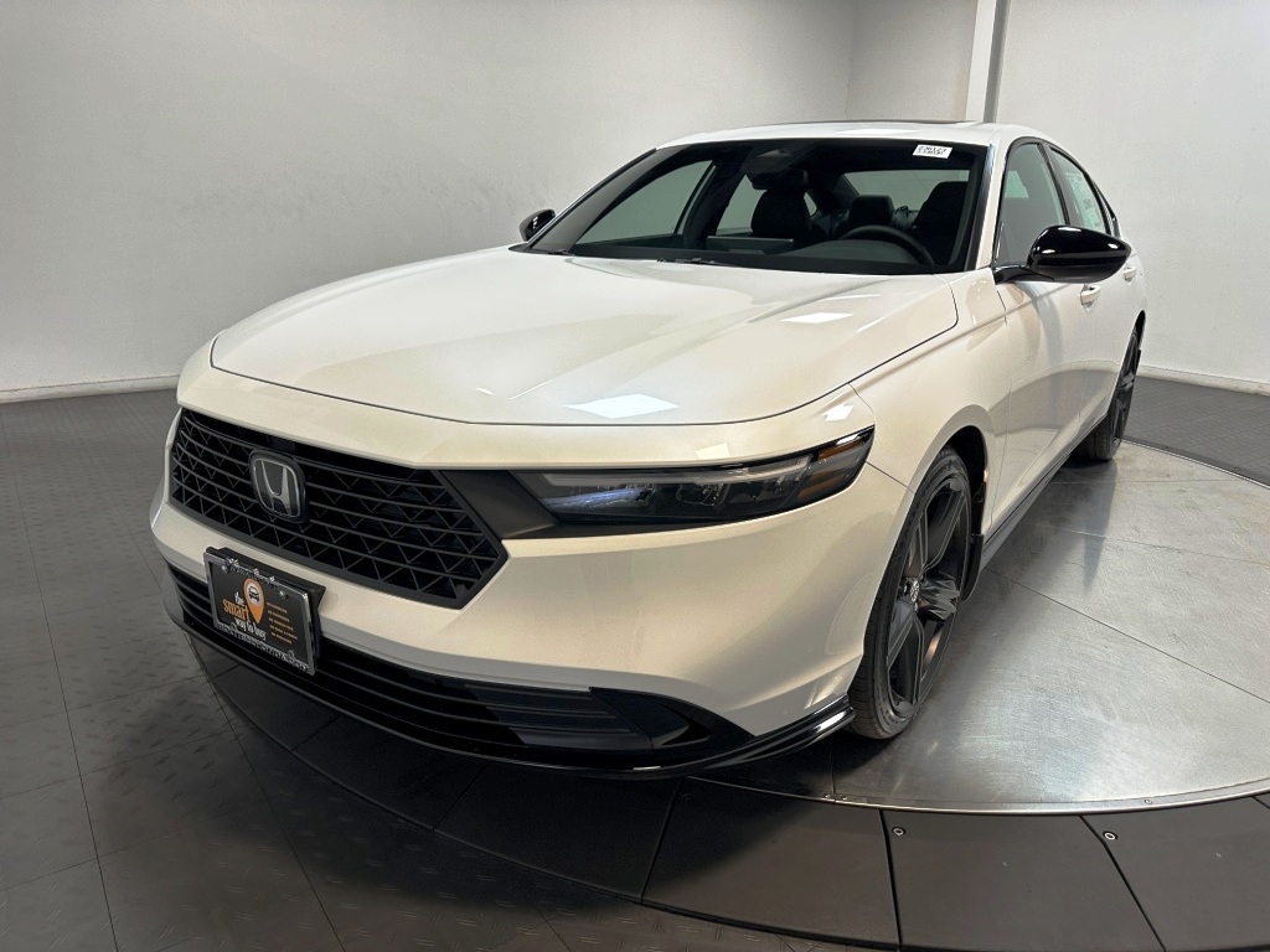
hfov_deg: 71.6
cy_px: 476
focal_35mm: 24
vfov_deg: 56.8
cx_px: 635
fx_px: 881
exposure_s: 1/60
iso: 160
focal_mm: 6.86
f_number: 1.78
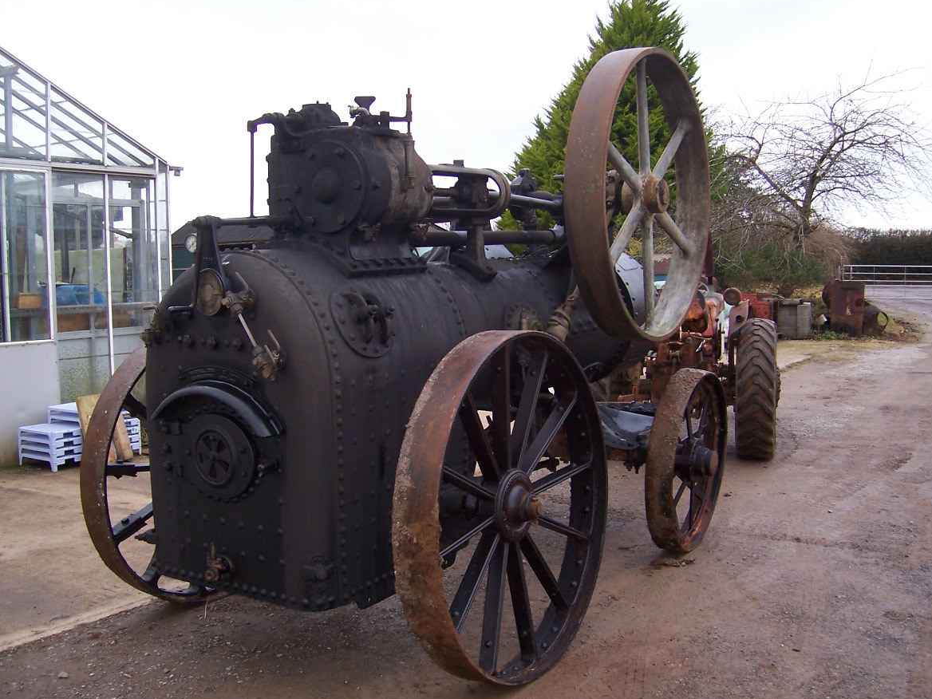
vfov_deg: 38.7
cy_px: 354
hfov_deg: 50.1
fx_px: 996
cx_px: 465
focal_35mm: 37
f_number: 3
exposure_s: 1/60
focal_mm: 6
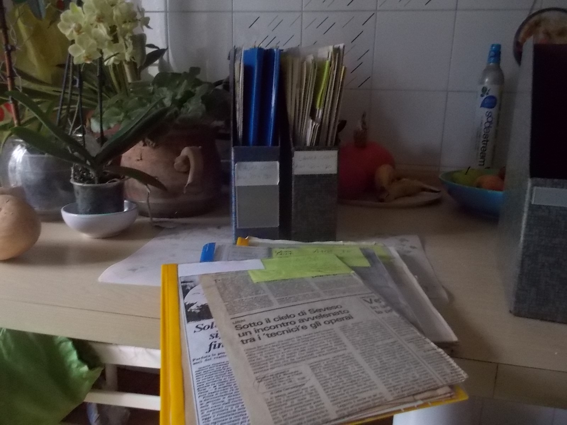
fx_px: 475
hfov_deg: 61.7
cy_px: 212
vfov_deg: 48.2
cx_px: 284
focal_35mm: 29
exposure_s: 1/10
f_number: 3.3
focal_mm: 4.1
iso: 400
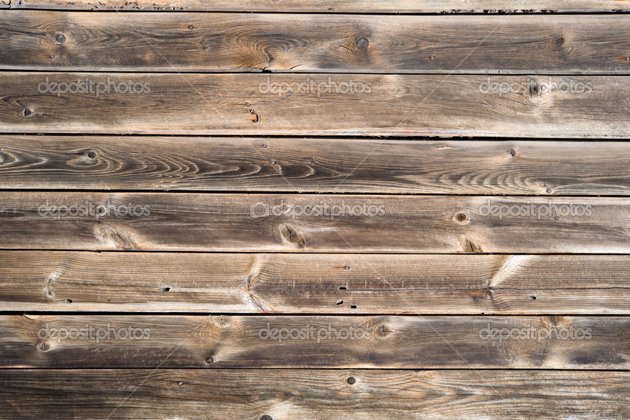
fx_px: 1049
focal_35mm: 60
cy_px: 210
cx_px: 315
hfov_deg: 33.4
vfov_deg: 22.6
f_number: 9
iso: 200
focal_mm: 60
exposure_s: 1/400
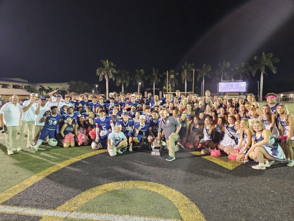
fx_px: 195
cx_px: 147
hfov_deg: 73.9
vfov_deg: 58.9
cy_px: 110
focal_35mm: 23
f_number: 1.8
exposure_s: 1/60
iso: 800
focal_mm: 5.4
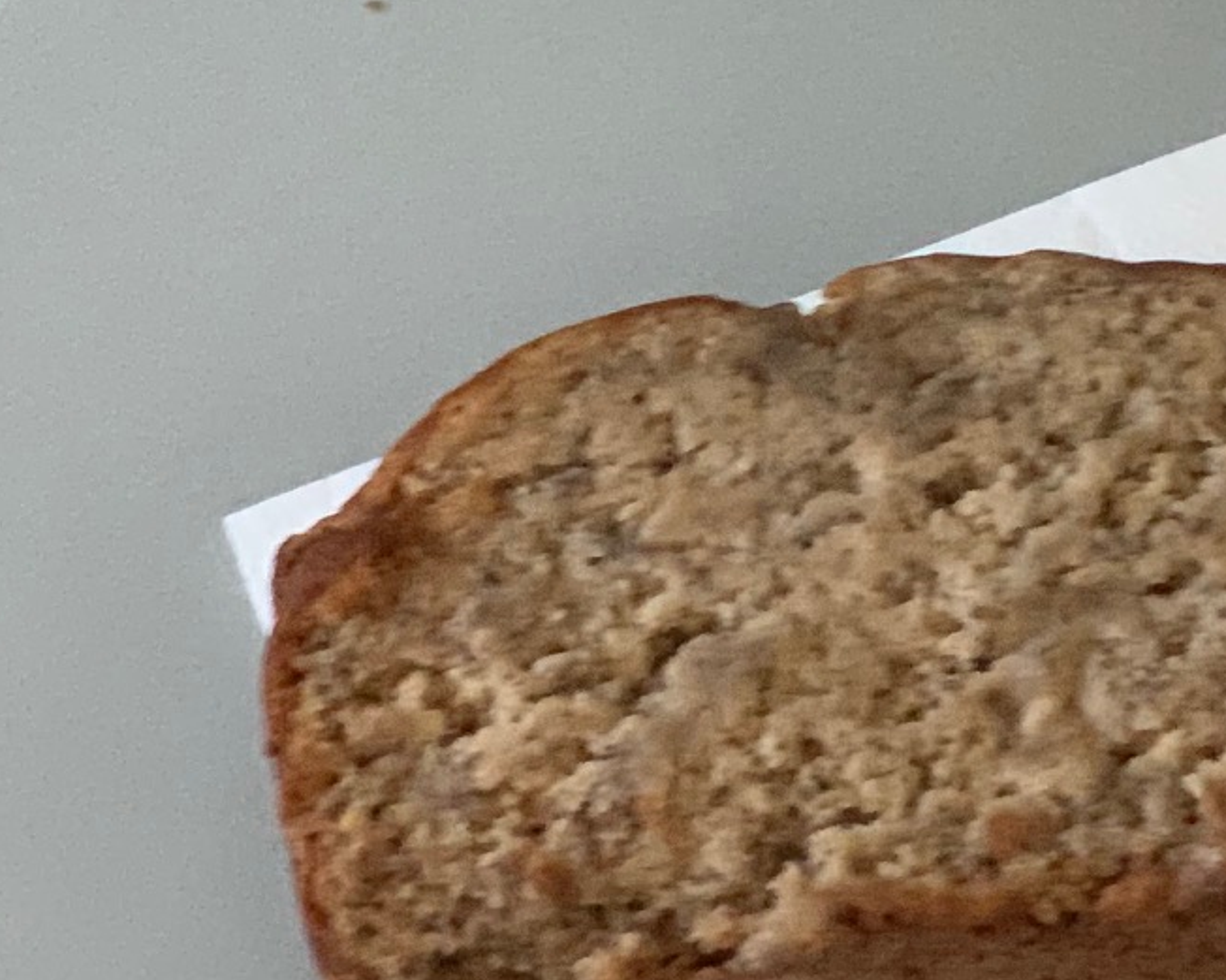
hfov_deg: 11.9
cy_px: -122
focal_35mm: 157
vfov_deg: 9.7
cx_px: 1690
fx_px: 5694
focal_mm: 6
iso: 640
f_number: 2.4
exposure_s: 1/30
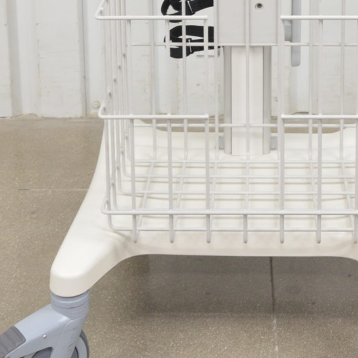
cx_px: 238
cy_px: -150
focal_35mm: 90
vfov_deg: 17.6
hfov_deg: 19.2
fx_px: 1053
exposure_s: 1/50
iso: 1600
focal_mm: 31
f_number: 6.3
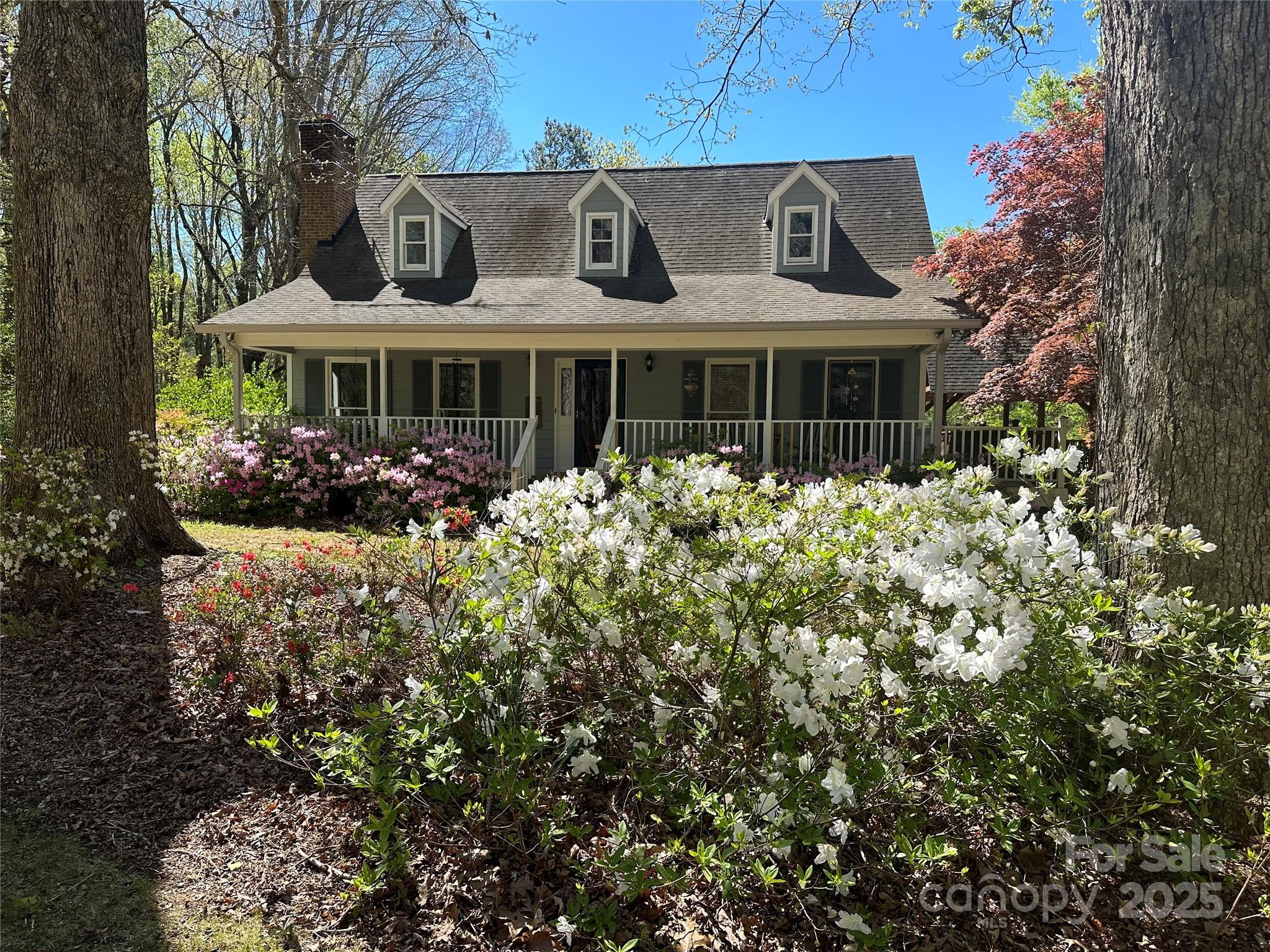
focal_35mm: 24
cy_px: 476
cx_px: 635
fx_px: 881
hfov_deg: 71.6
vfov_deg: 56.8
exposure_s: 1/1412
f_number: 1.78
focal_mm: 6.86
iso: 80
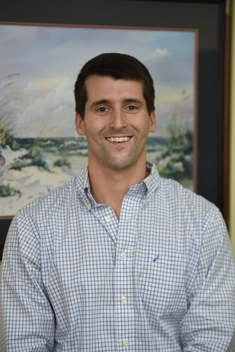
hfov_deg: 11.0
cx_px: 118
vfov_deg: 16.4
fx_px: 1223
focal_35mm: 125
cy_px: 176
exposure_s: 1/60
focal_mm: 125
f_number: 2.8
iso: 400
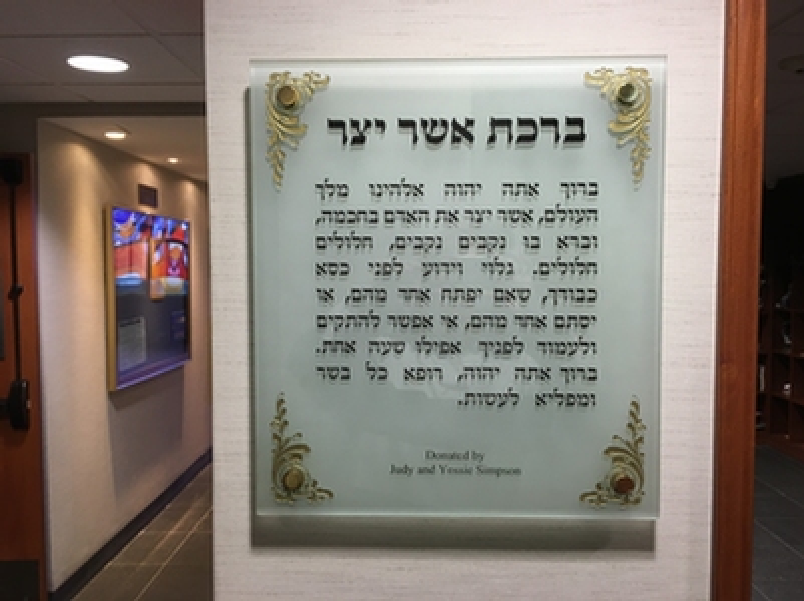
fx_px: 673
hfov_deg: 61.7
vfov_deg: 48.2
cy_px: 300
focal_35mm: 29
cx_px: 402
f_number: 2.2
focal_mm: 4.15
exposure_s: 1/30
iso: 80
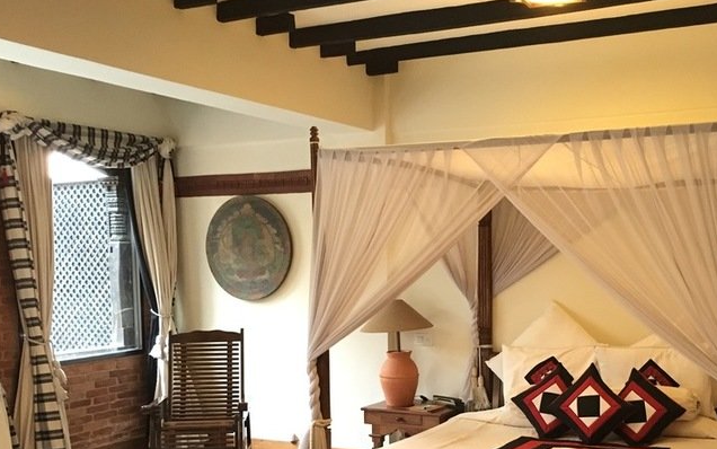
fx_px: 860
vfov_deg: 28.7
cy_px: 349
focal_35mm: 44
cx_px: 431
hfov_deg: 45.0
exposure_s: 1/17
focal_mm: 4.15
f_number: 2.2
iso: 500
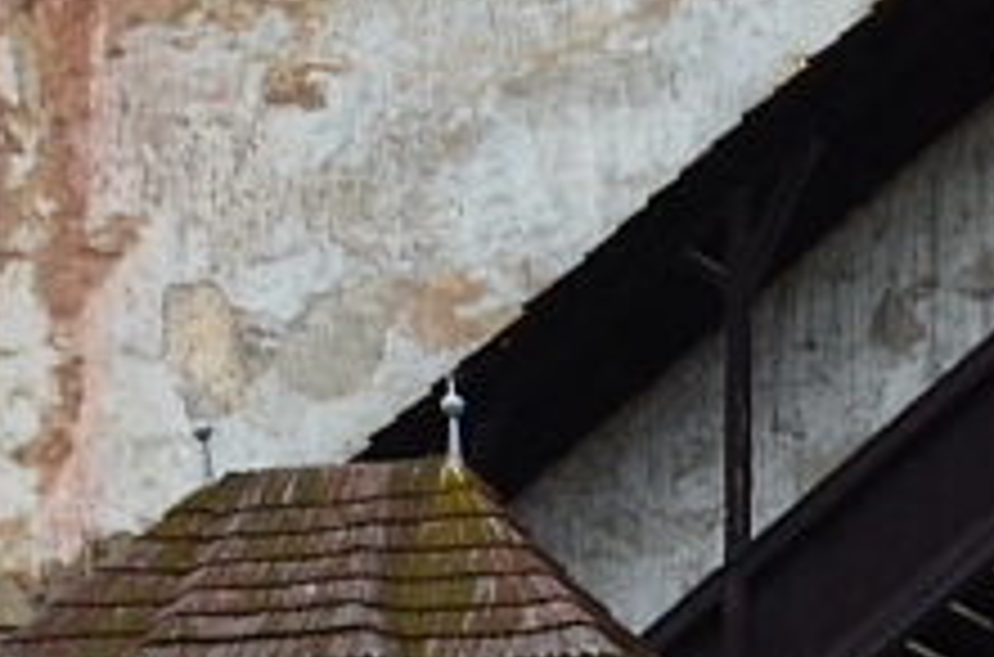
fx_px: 9581
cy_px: 1872
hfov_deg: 5.9
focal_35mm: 348
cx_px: 1421
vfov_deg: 3.8
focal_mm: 40
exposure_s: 1/100
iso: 200
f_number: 11
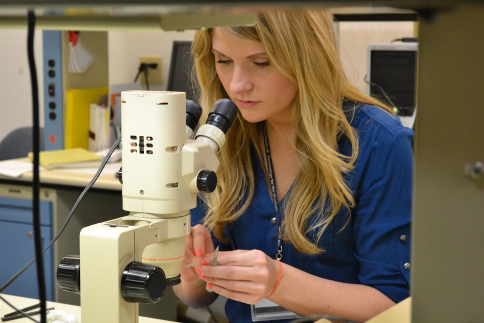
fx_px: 1109
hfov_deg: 24.6
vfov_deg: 16.6
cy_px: 162
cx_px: 242
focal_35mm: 82
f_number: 6.3
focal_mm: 55
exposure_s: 1/40
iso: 1600
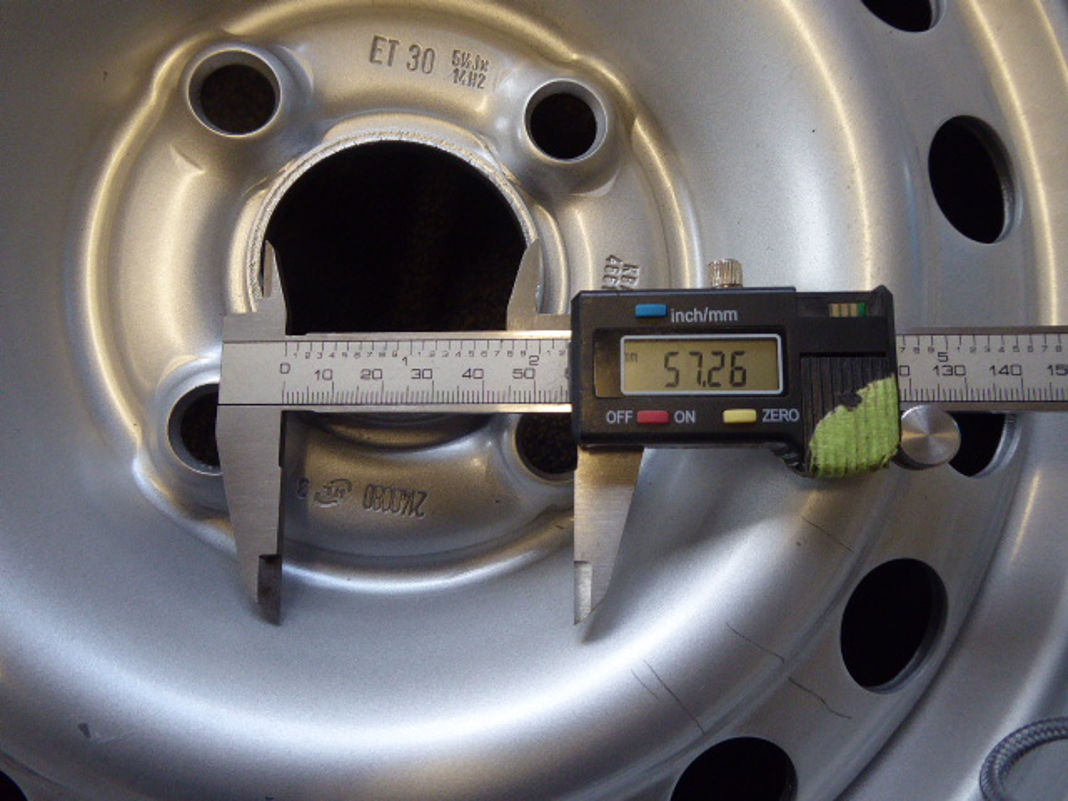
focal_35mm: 24
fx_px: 740
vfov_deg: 56.8
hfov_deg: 71.6
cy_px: 400
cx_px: 534
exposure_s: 1/60
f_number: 3.3
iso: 320
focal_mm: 4.3
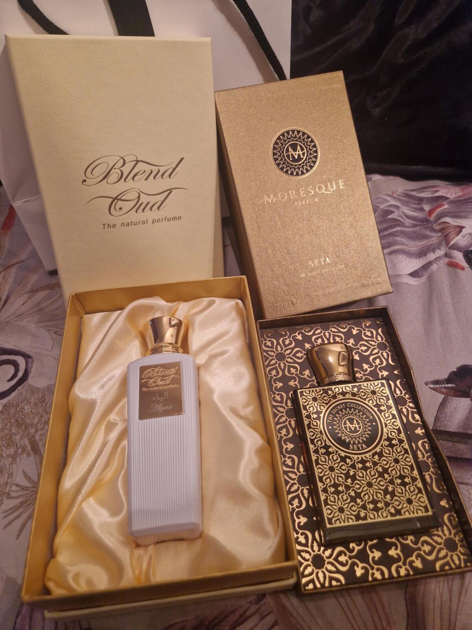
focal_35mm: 23
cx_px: 236
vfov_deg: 73.9
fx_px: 418
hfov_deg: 58.9
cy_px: 315
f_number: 1.8
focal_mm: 5.4
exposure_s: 1/50
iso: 640
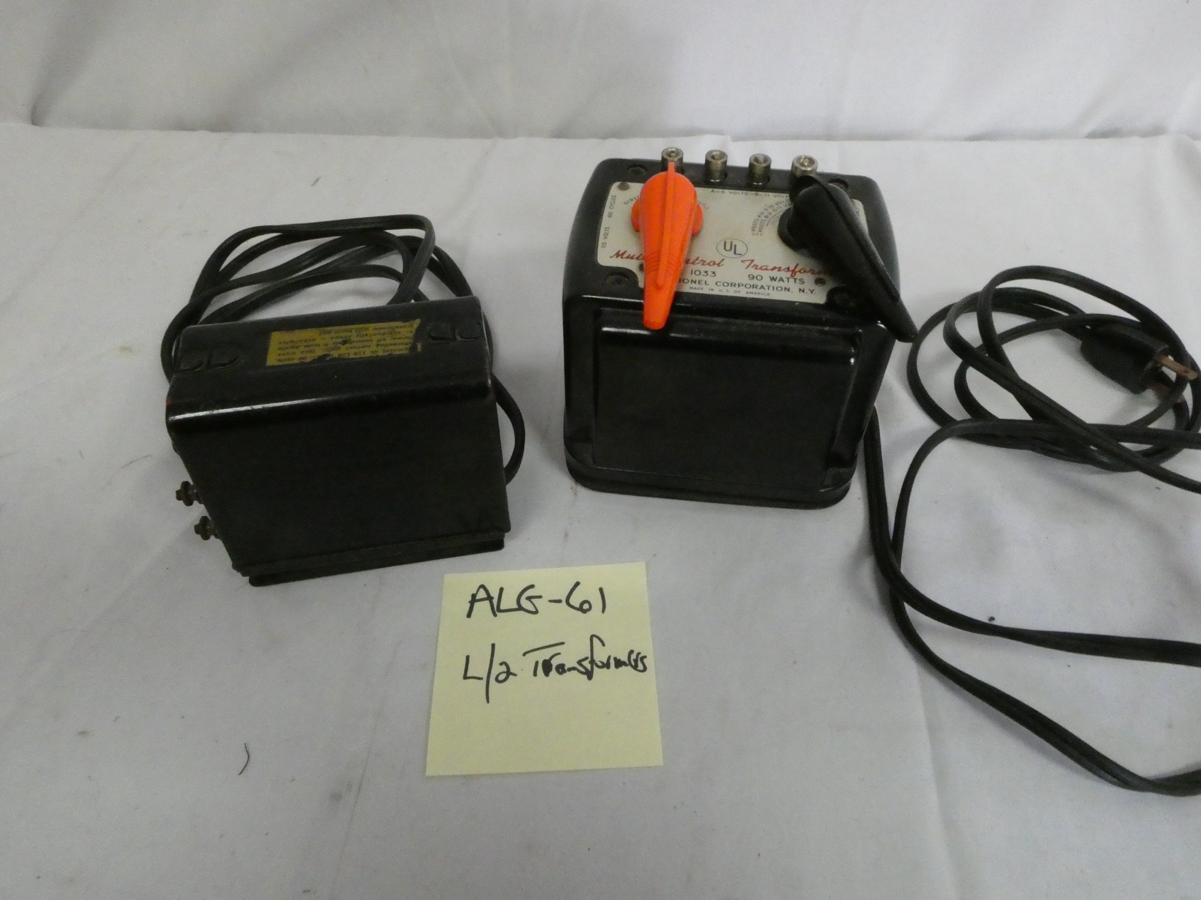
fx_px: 833
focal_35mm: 24
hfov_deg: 71.6
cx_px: 600
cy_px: 450
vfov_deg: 56.8
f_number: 7.1
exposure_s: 1/40
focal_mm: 4.3
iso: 1600
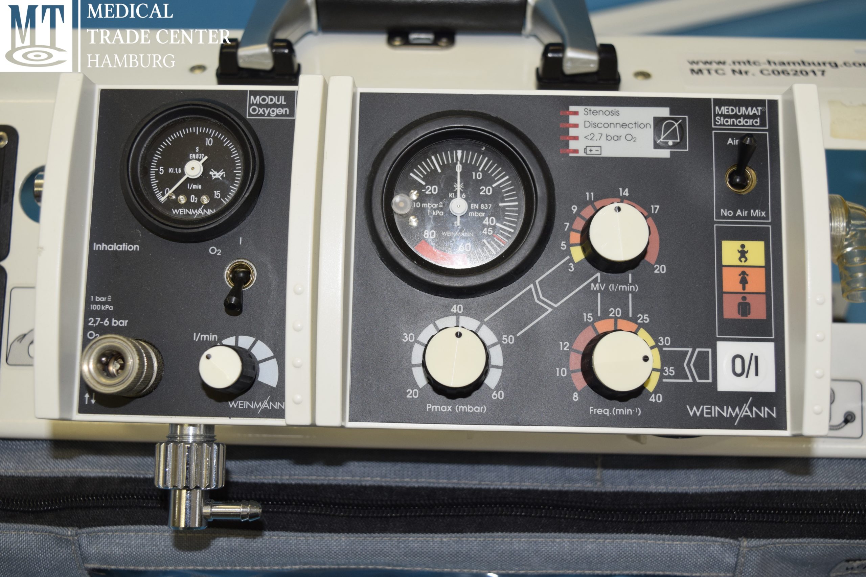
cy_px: 288
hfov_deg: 43.6
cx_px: 433
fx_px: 1082
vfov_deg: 29.9
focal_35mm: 45
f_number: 5.6
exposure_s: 1/125
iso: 640
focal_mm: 30
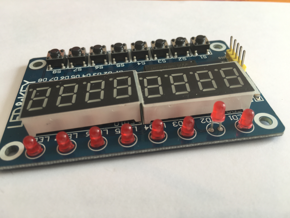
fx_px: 243
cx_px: 145
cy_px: 109
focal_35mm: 29
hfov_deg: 61.7
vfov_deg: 48.2
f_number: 2.2
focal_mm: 4.15
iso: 25
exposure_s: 1/50
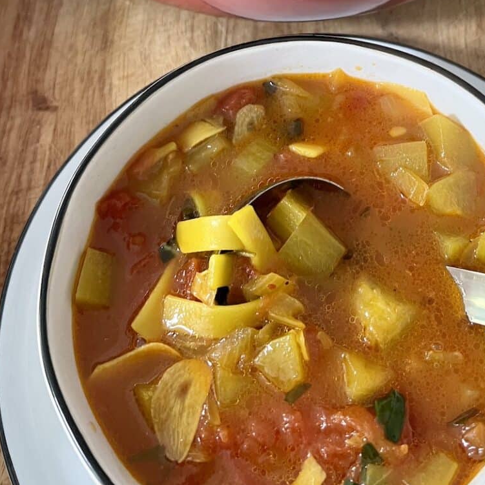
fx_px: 745
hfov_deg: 35.7
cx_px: 318
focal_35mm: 47
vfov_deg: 34.4
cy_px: 67
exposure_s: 1/60
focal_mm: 5.7
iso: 200
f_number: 1.5
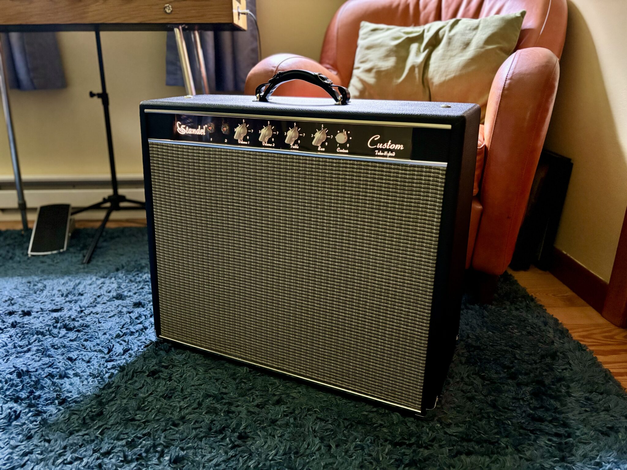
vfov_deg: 53.1
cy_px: 235
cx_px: 314
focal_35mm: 26
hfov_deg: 67.3
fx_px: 471
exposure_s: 1/30
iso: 1000
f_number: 1.6
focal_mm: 5.96
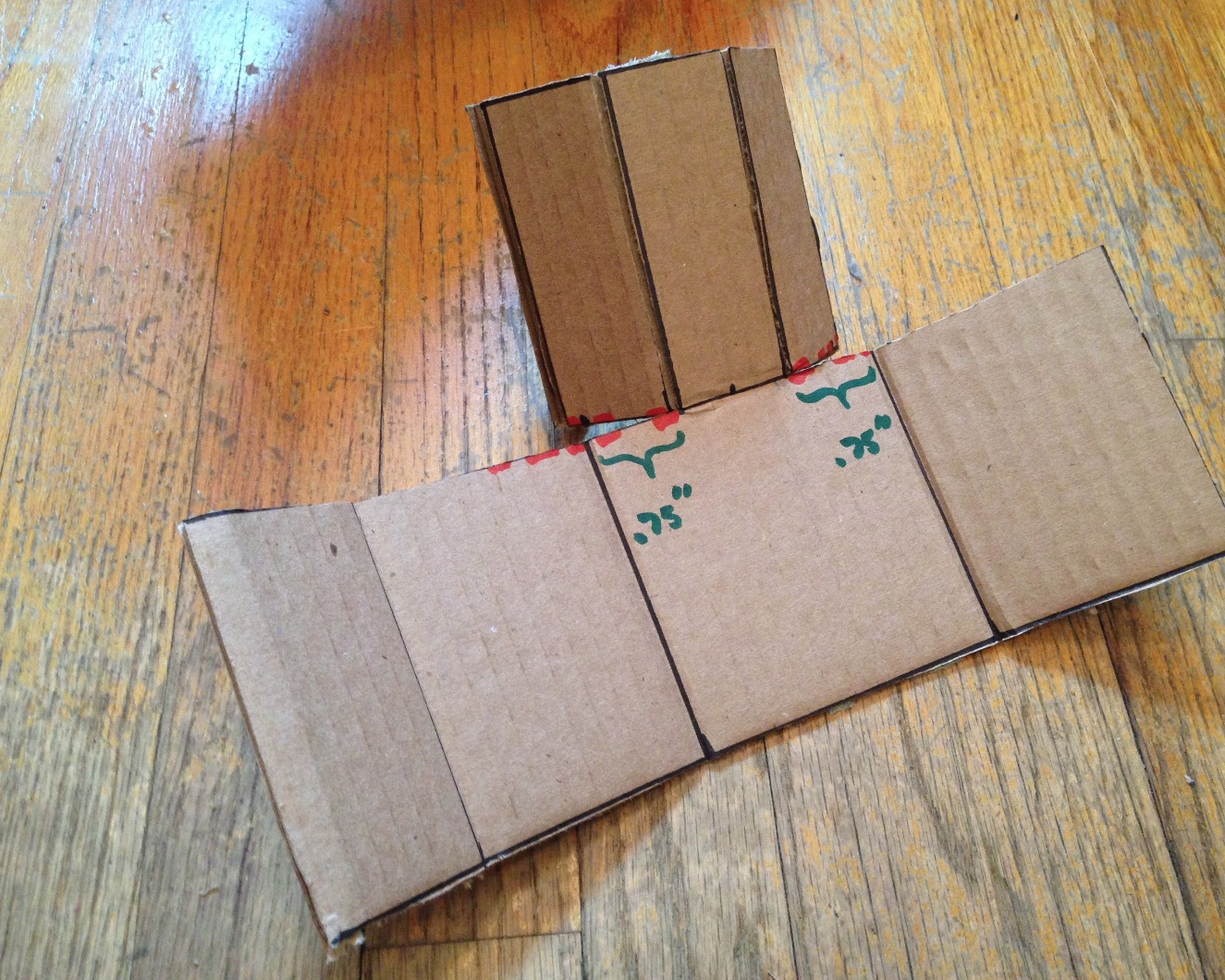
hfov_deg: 51.5
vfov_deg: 42.2
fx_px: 1269
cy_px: 483
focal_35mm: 35
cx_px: 653
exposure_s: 1/20
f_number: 2.4
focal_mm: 4.12
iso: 200
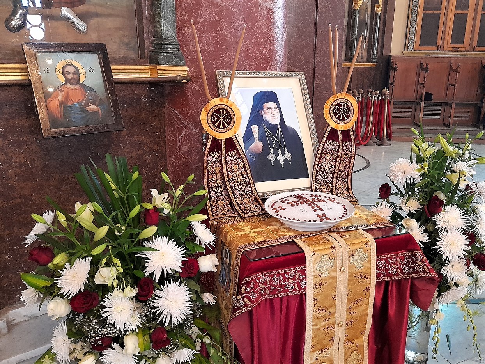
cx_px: 242
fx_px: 350
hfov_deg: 69.4
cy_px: 182
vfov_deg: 54.9
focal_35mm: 25
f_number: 2
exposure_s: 1/33
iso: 500
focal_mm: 4.6
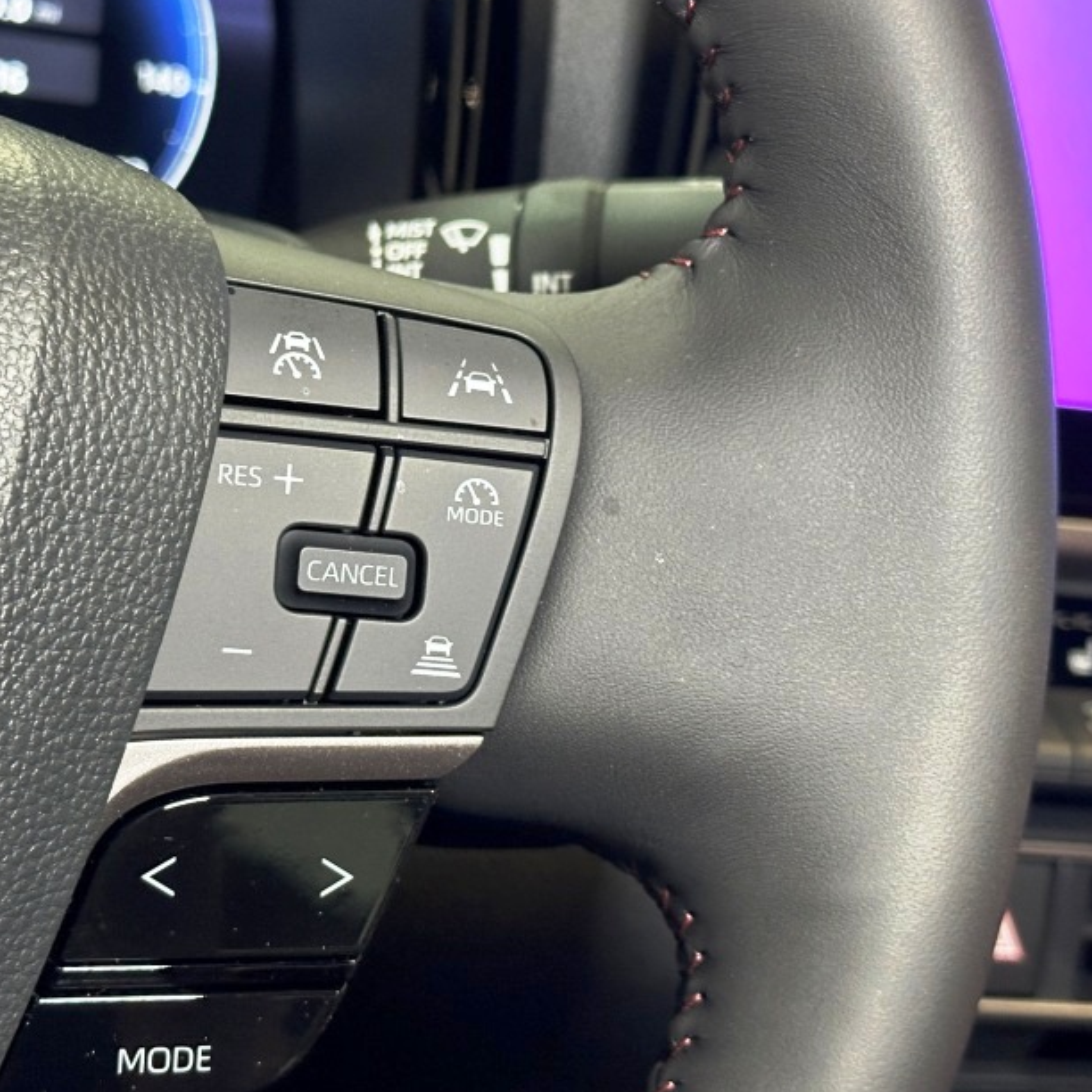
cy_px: 509
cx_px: 439
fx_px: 2534
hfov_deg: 24.3
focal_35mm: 71
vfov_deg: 24.3
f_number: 1.78
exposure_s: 1/40
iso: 400
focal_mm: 6.86
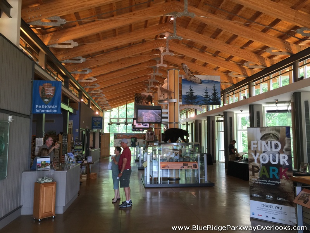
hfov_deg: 61.7
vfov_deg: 48.2
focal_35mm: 29
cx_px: 155
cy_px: 116
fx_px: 260
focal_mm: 4.15
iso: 32
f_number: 2.2
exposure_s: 1/30
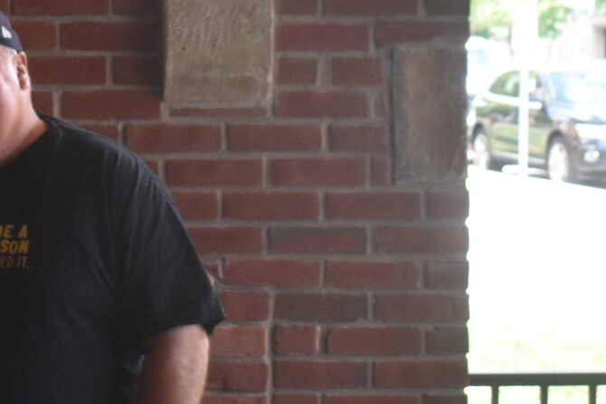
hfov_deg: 14.4
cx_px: -132
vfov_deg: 9.9
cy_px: 69
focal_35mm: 138
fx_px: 2322
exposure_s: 1/500
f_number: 3.8
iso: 1400
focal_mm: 24
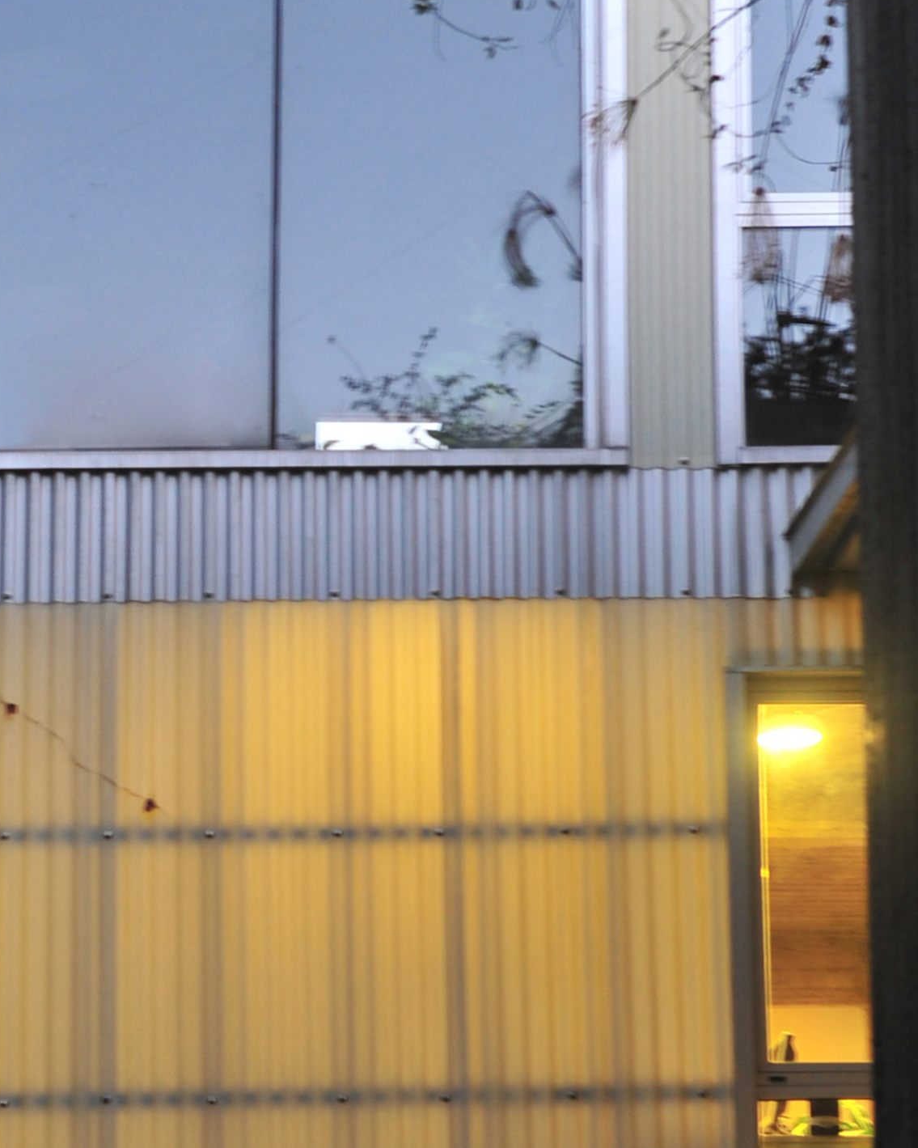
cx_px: 134
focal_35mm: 96
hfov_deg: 15.9
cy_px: 297
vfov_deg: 19.8
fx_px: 3261
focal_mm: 35
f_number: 4
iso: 500
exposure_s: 1/4
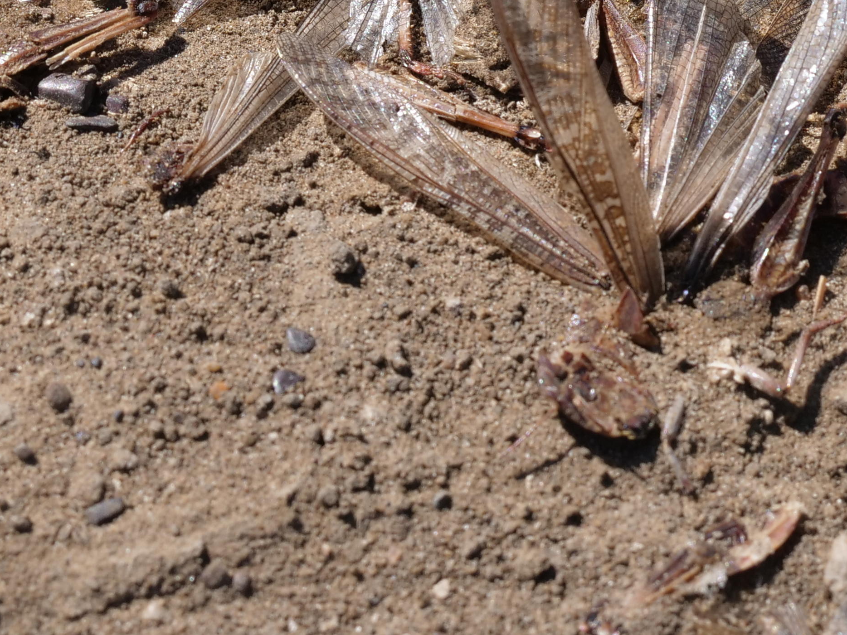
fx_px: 2227
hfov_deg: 21.5
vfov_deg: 15.6
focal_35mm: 91
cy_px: -145
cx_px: 497
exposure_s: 1/640
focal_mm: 17
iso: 200
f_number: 7.1
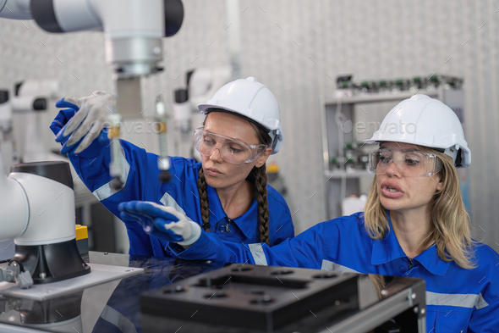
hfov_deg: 39.6
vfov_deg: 27.0
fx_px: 693
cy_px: 166
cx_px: 250
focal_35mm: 50
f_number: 2
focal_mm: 50
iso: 400
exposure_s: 1/200
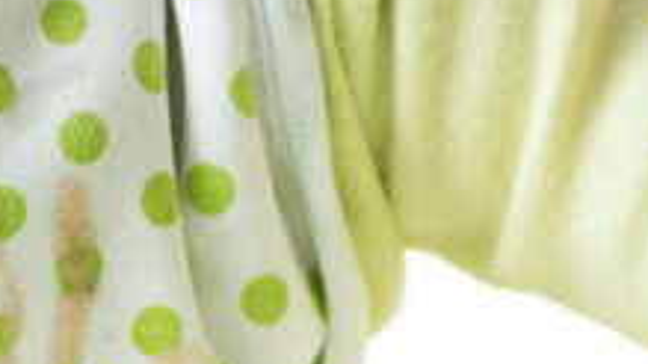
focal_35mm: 1003
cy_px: -709
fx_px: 17228
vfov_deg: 1.2
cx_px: 524
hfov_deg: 2.2
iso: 250
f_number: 4
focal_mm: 175
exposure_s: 1/320
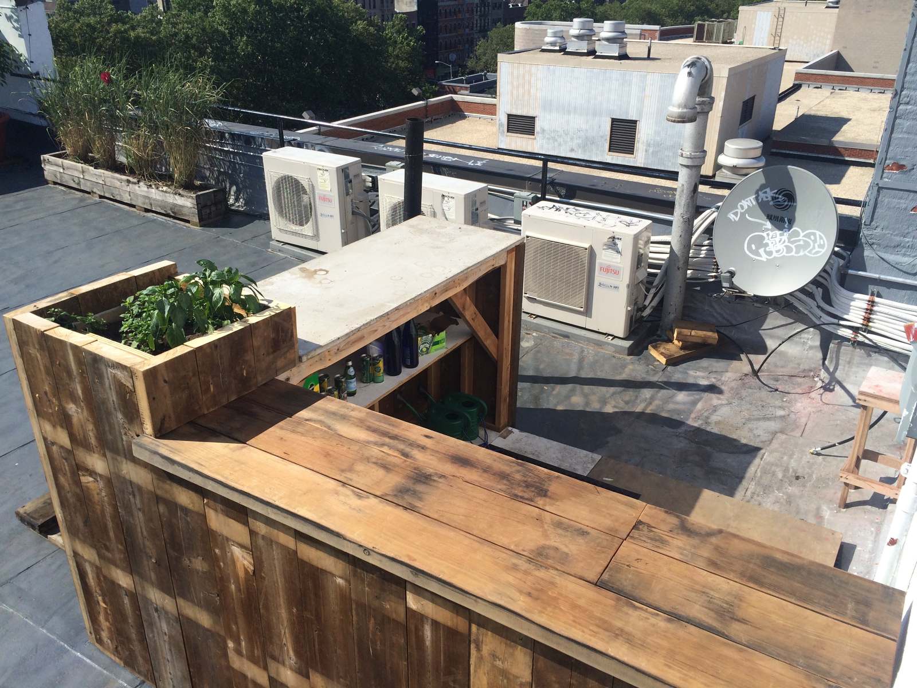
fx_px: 768
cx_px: 458
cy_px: 344
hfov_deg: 61.7
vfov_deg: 48.2
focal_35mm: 29
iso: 32
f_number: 2.2
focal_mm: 4.15
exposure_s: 1/2564
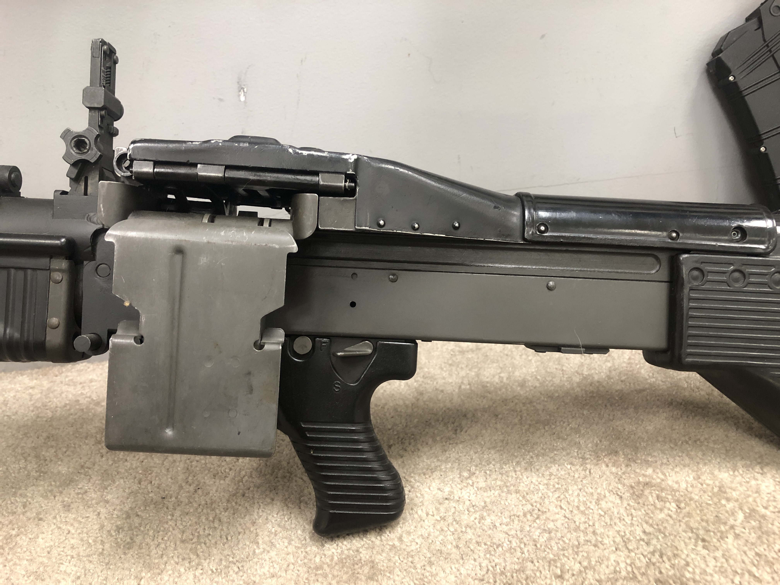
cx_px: 390
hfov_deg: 63.4
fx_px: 631
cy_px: 292
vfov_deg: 49.7
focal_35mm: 28
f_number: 1.8
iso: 64
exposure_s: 1/15
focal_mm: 3.99
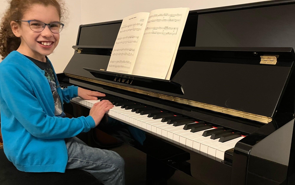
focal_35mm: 30
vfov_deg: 41.9
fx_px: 241
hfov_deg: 62.9
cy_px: 94
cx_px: 146
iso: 640
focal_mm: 3.99
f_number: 1.8
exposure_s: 1/25
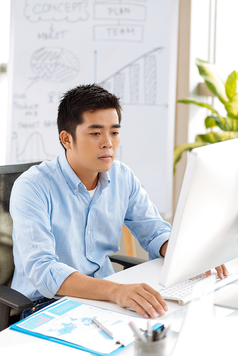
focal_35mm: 85
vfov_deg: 23.9
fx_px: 842
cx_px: 119
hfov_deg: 16.1
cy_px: 178
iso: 50
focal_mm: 85
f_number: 2.8
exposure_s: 1/125
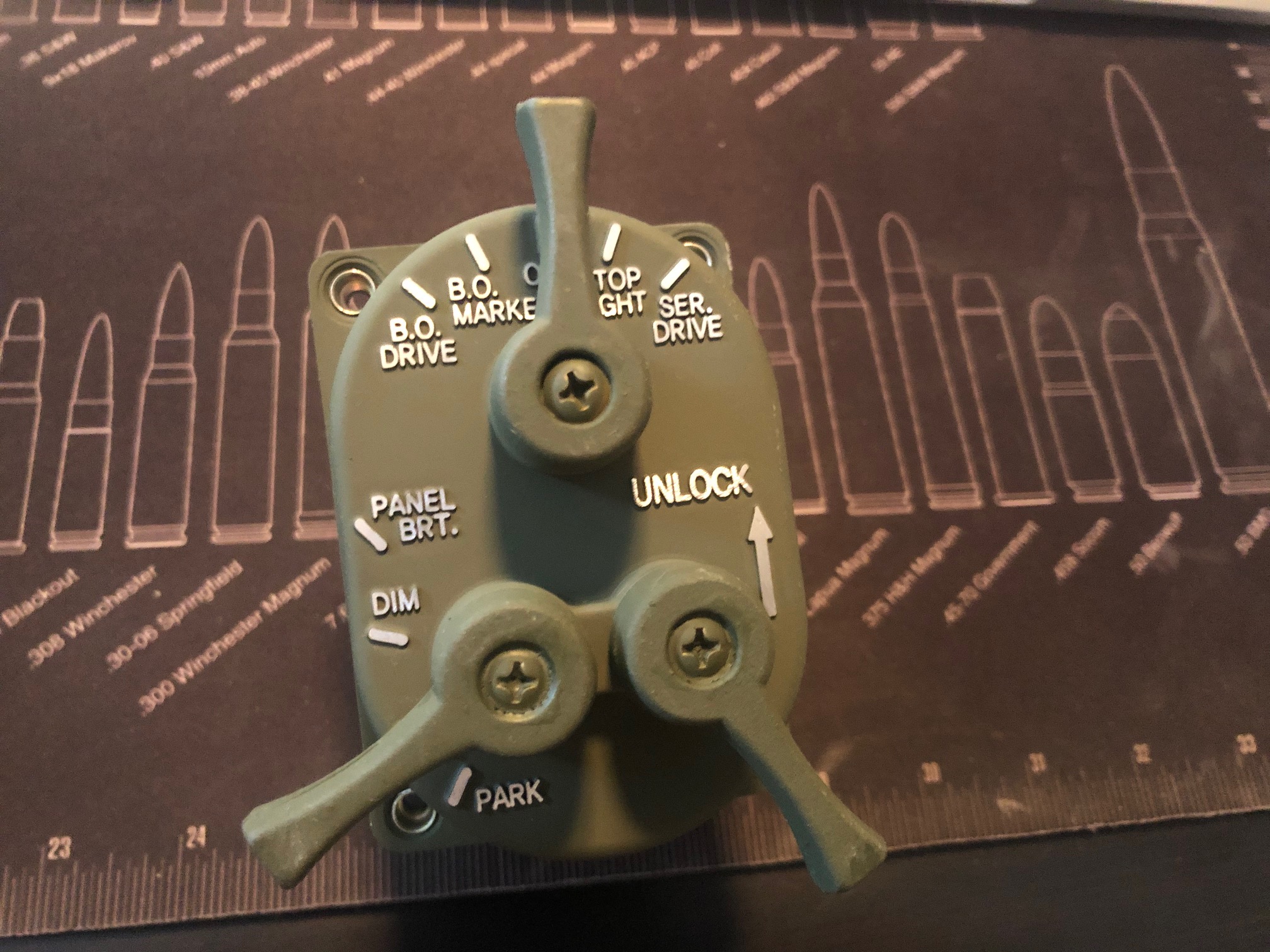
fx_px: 1027
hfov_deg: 63.4
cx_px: 635
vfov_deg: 49.7
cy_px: 476
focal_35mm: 28
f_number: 1.8
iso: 125
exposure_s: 1/4
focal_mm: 4
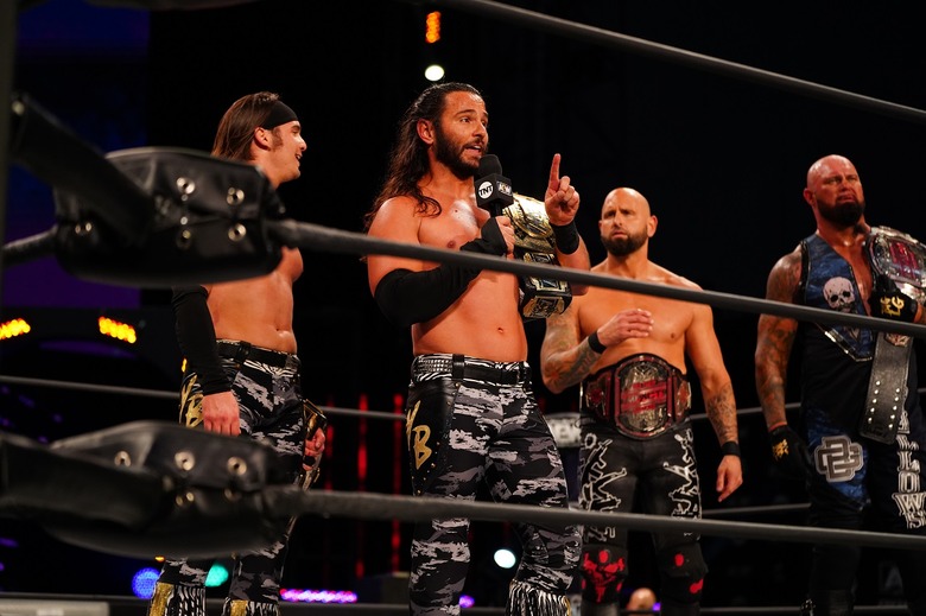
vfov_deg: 16.4
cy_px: 308
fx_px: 2134
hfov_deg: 24.5
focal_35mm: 83
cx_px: 463
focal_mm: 83
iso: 2500
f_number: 2.8
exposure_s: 1/1000
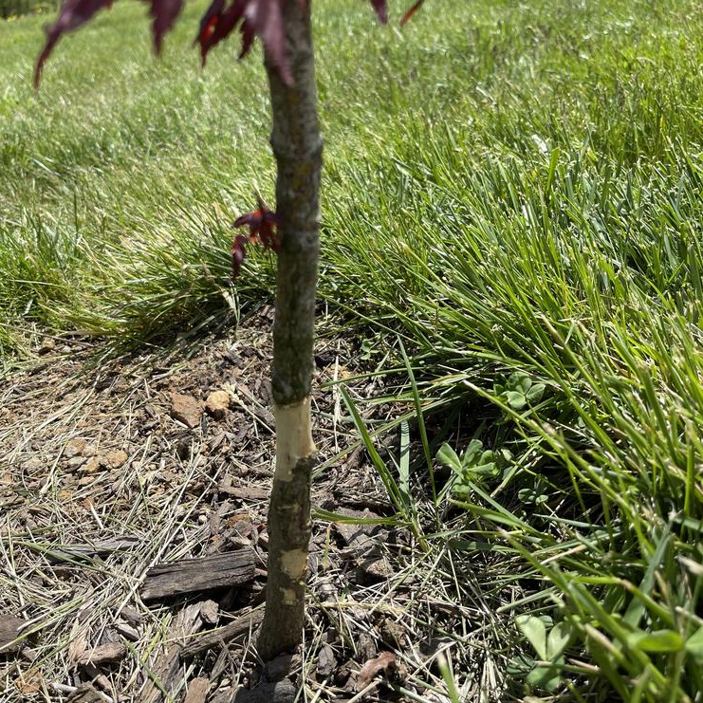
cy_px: 282
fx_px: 712
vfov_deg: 52.2
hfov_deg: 52.5
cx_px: 351
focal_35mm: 31
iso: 32
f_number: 1.6
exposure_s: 1/1976
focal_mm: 5.1
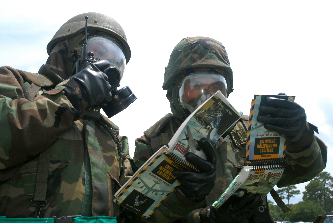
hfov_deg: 42.3
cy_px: 112
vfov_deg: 29.0
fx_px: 431
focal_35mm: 46
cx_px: 166
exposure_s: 1/400
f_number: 9
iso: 400
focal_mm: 31
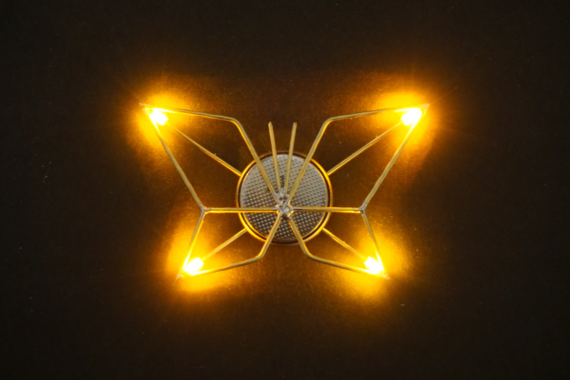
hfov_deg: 27.0
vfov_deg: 18.2
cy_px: 190
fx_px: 1187
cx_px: 285
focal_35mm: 75
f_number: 5.6
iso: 3200
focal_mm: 50
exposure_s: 1/13
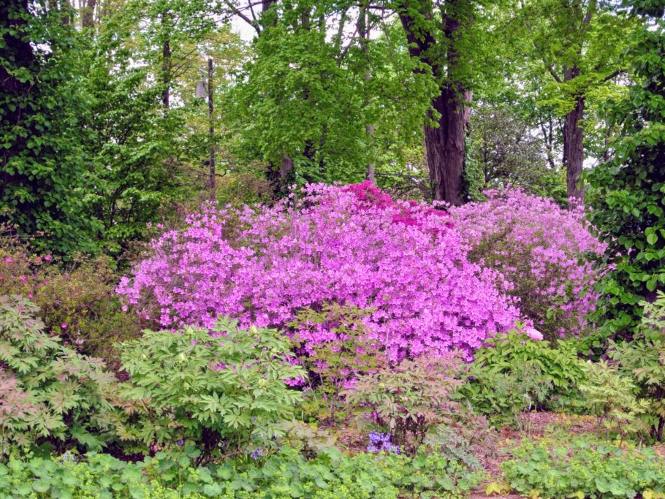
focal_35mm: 78
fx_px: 1499
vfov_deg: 18.9
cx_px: 373
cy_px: 250
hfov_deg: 25.0
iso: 100
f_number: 5.6
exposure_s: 1/60
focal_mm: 26.7
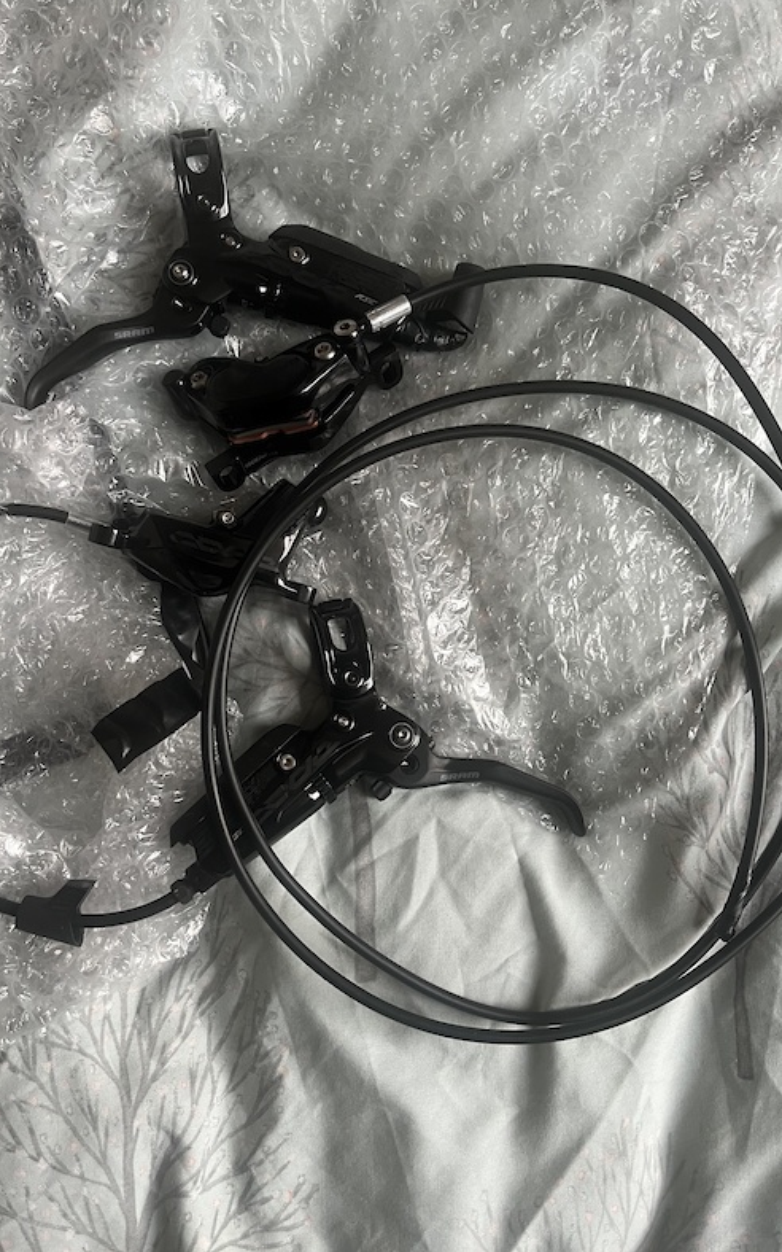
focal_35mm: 28
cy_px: 630
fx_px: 955
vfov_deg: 66.5
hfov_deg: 44.5
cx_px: 362
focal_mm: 5.1
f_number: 1.6
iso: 125
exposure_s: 1/61
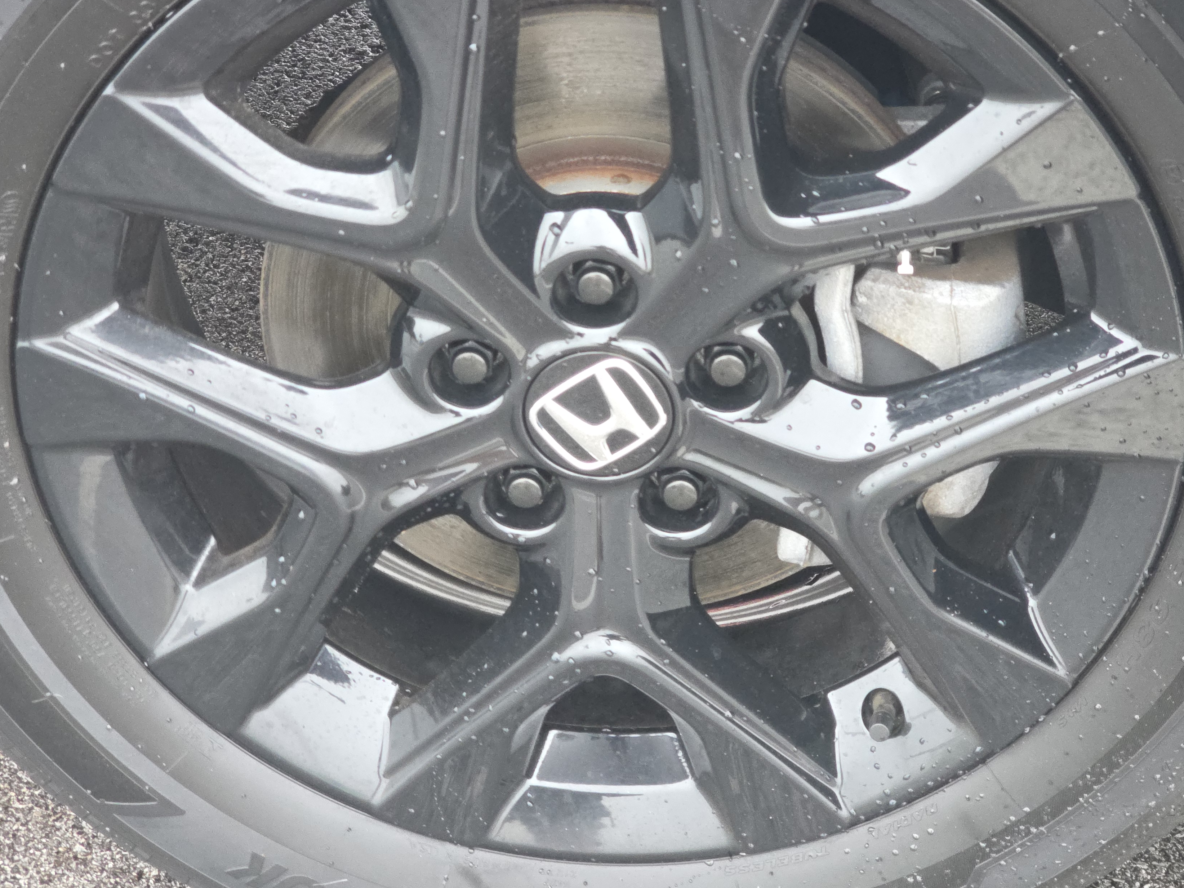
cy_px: 368
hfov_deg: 23.3
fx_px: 2873
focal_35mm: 84
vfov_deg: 17.6
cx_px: 580
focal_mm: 7.9
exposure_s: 1/120
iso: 160
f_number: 2.4
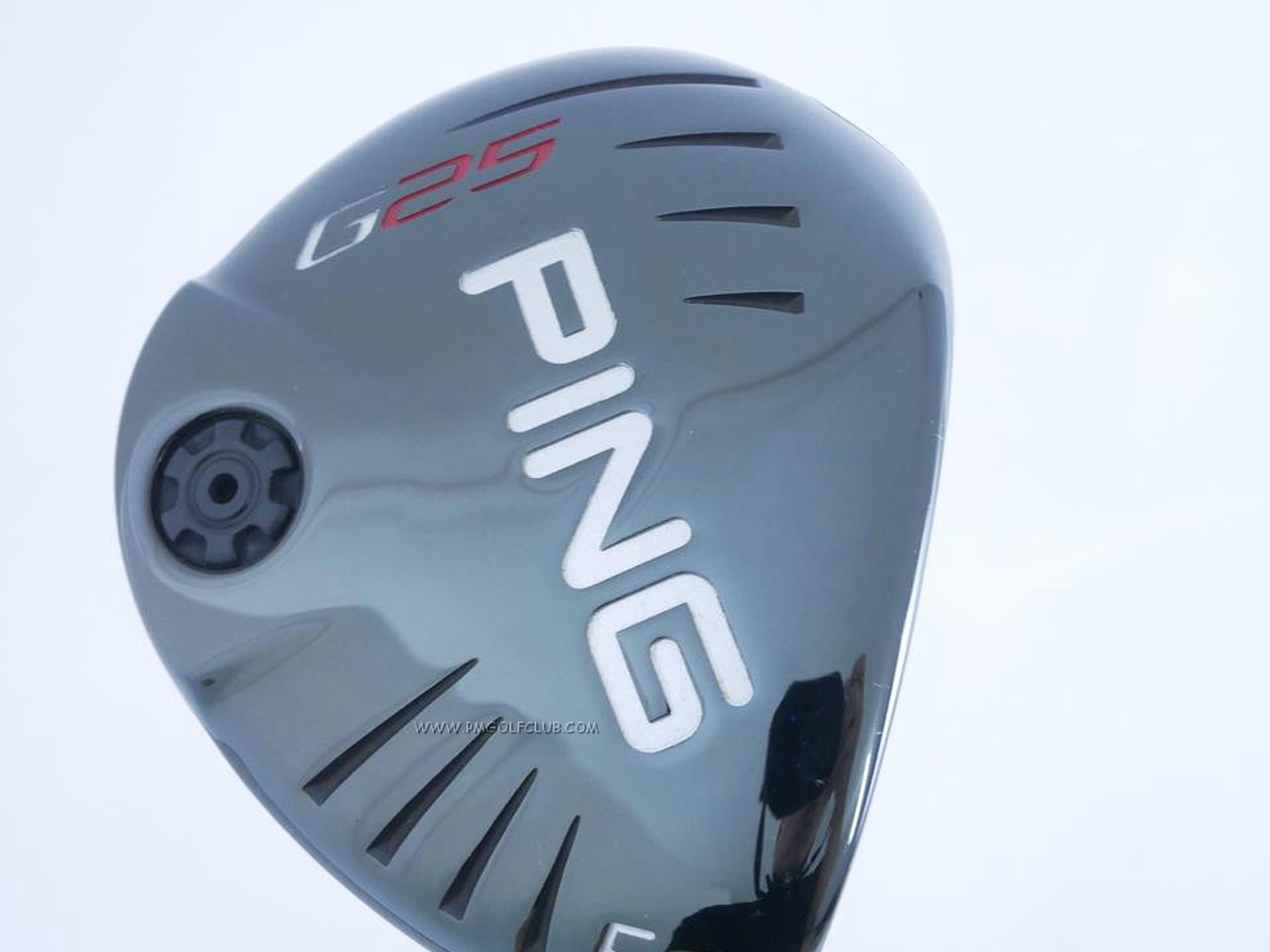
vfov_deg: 22.2
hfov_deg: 29.3
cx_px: 507
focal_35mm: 66
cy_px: 609
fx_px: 2422
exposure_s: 1/30
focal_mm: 25
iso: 1600
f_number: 4.5
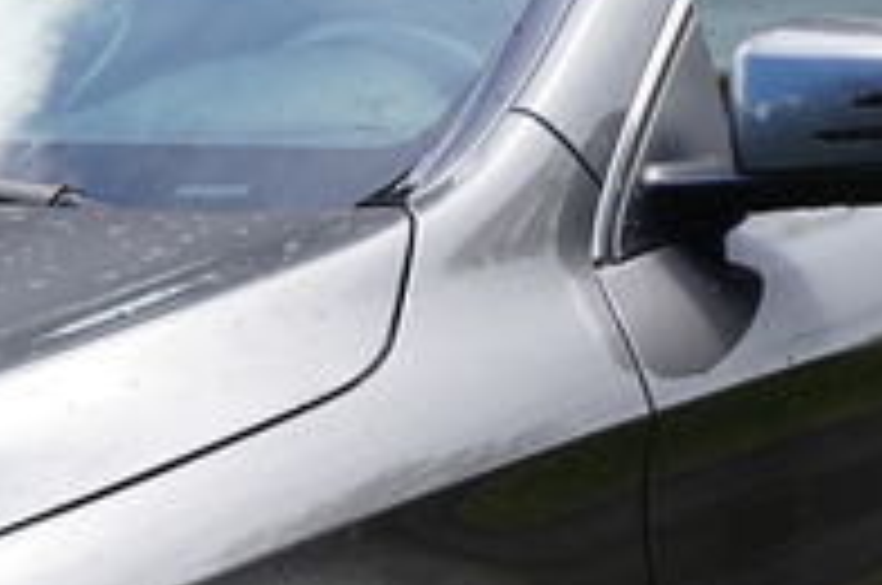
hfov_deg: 11.0
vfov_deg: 7.4
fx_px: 4501
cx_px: -166
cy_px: 675
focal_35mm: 184
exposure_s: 1/80
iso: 100
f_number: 8
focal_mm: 24
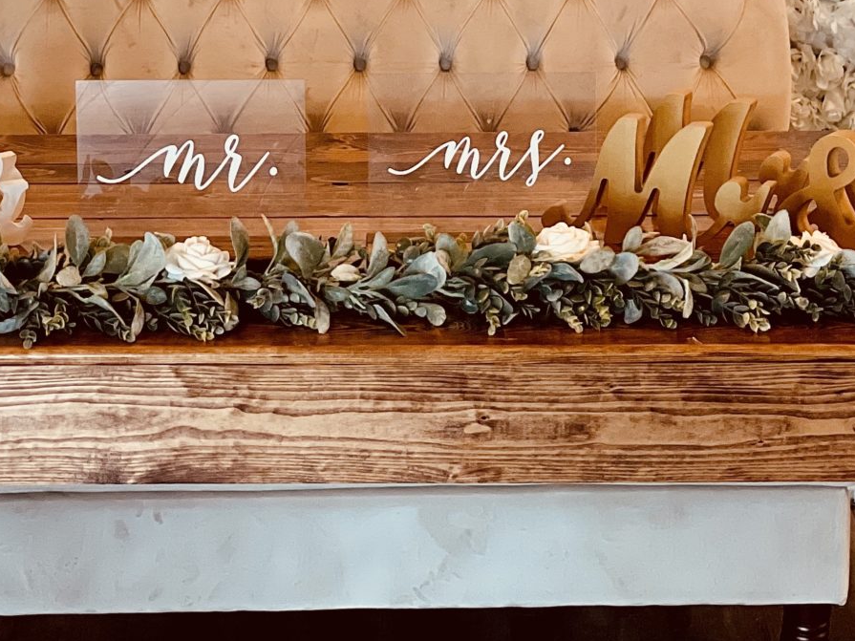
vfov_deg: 12.3
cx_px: 340
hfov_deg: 16.5
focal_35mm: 119
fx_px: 2939
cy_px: 2
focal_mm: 6
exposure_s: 1/40
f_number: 2
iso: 200
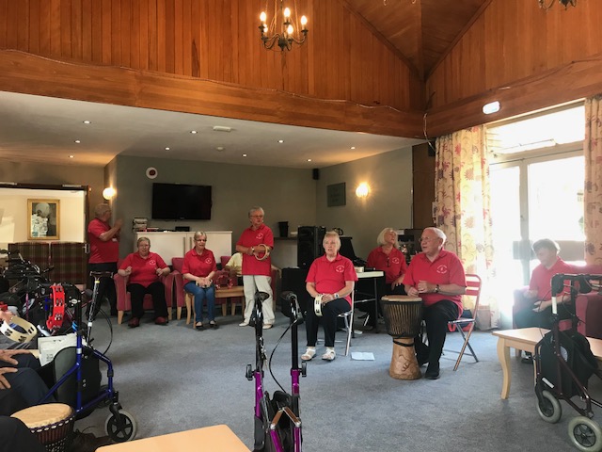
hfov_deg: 63.4
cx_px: 301
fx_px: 487
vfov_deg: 49.7
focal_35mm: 28
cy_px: 226
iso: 32
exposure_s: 1/25
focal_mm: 3.99
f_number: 1.8
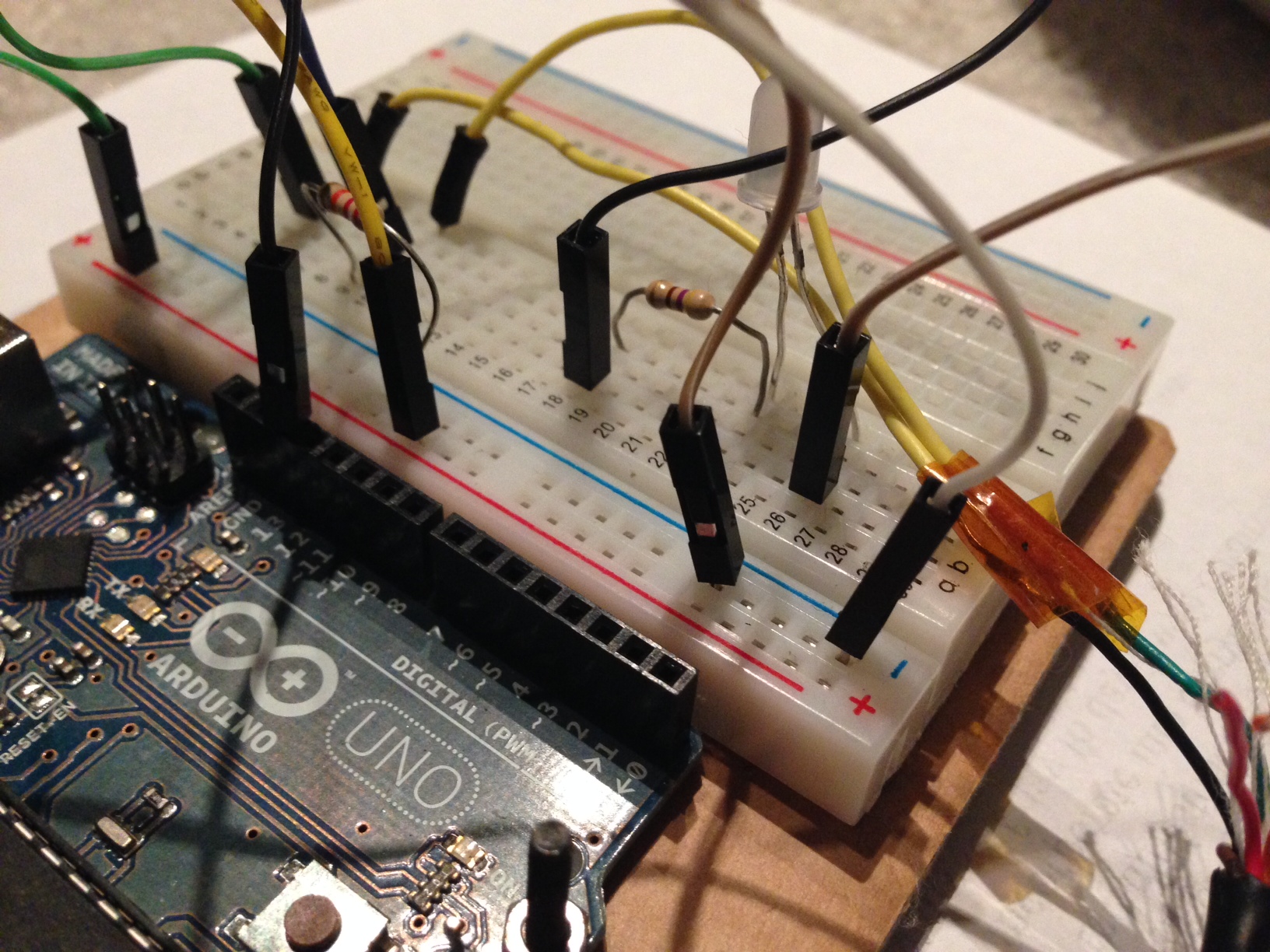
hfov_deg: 55.4
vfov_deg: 42.9
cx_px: 635
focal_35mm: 33
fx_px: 1211
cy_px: 476
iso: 320
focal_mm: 4.12
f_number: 2.4
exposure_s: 1/20
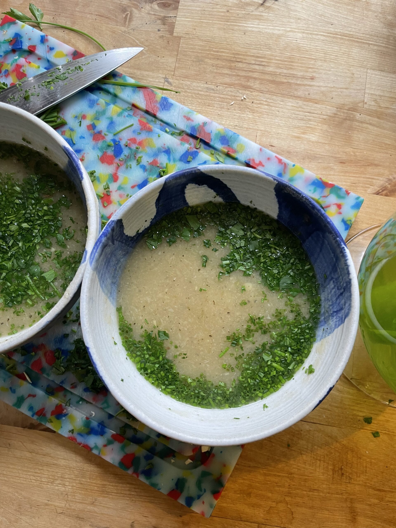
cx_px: 198
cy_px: 264
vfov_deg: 67.3
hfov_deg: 53.1
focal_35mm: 26
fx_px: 397
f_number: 1.6
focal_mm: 4.2
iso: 125
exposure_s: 1/60
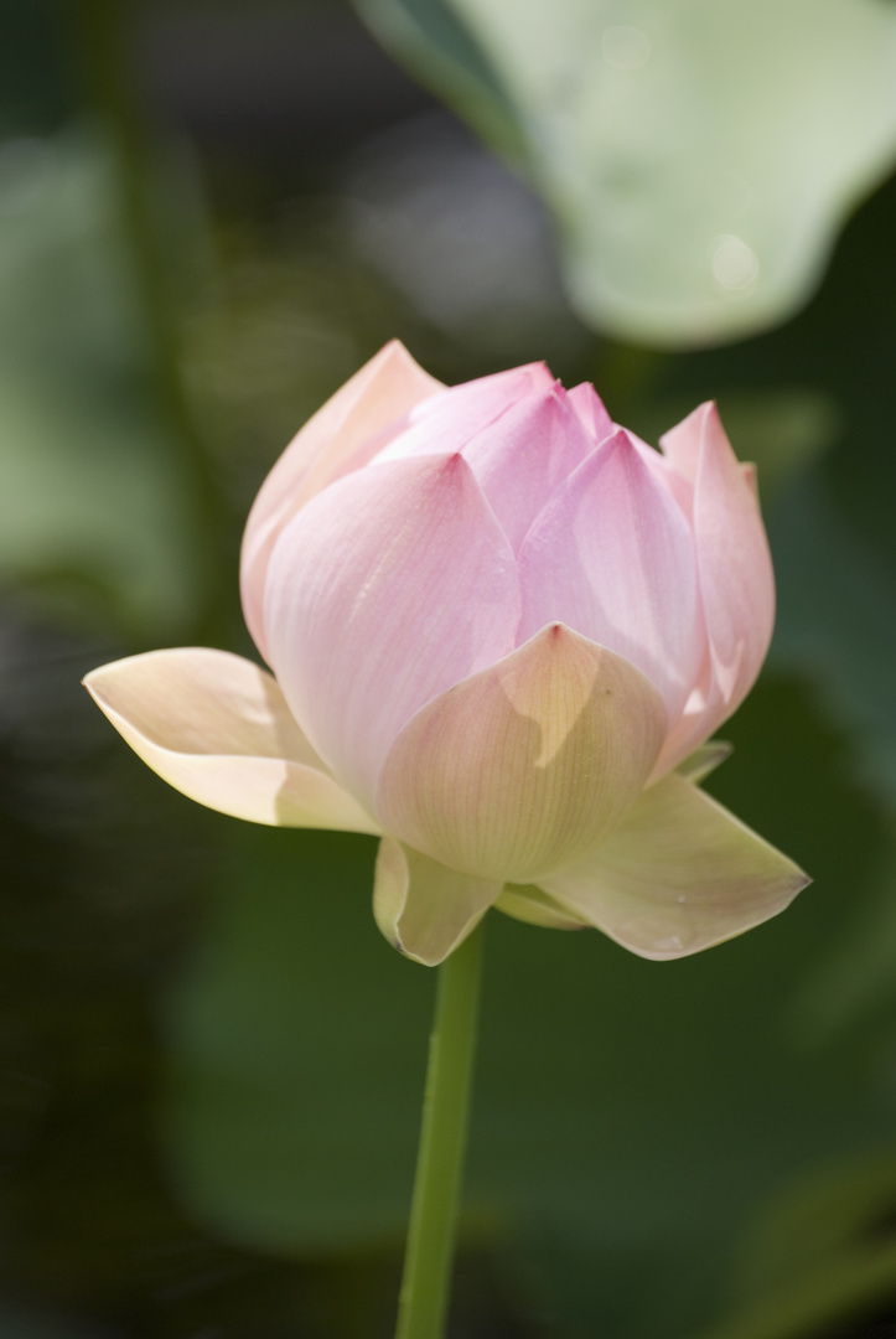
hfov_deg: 6.8
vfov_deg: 10.1
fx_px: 7538
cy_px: 670
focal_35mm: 202
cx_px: 448
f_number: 8
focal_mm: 135
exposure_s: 1/125
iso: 180
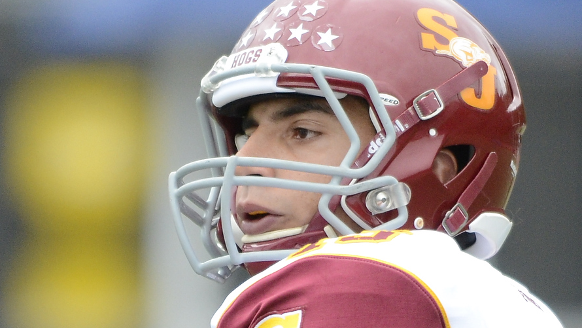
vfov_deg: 1.1
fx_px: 16346
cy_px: 341
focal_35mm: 1059
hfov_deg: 2.0
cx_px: 285
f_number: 2.8
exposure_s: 1/1600
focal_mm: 300
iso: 800
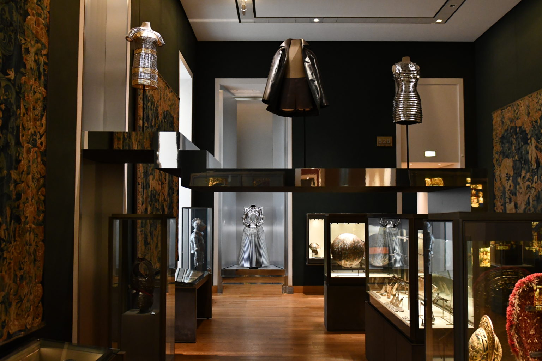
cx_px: 271
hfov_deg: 53.1
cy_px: 180
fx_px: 542
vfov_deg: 36.9
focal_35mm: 36
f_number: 2.8
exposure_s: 1/125
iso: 3200
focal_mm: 24
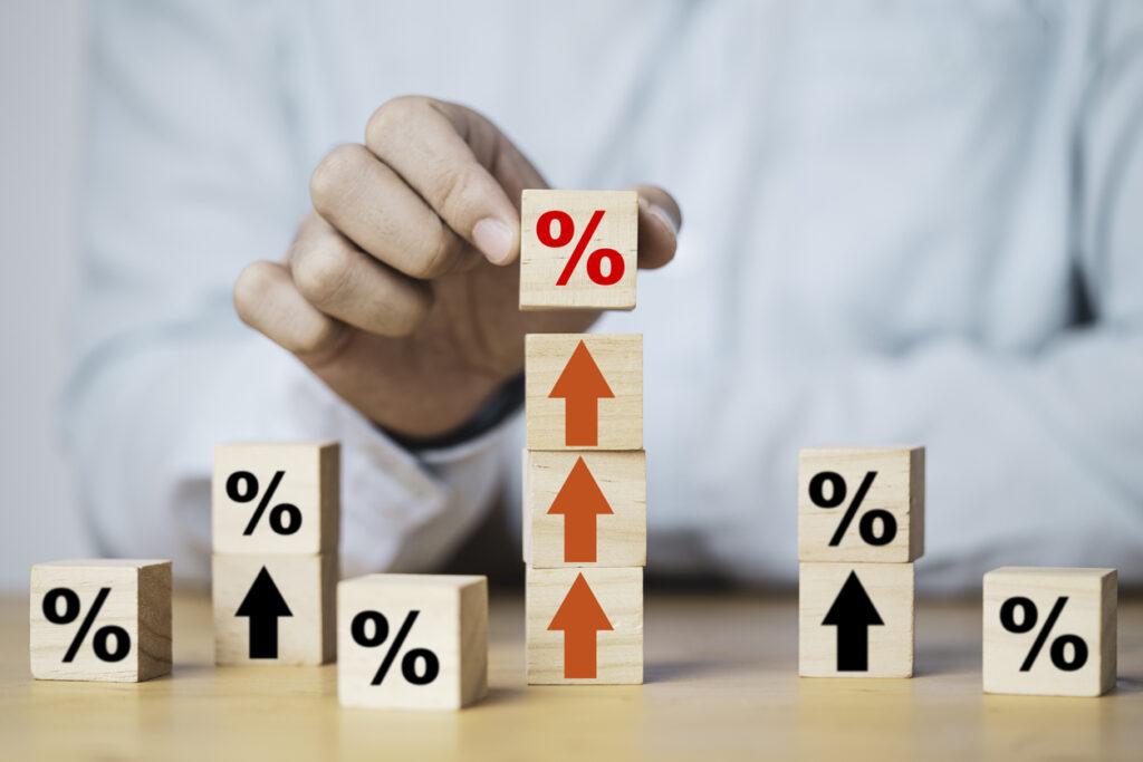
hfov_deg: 22.6
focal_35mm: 90
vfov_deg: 15.2
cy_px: 381
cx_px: 572
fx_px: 2858
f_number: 2.8
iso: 100
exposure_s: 1/250
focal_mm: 90
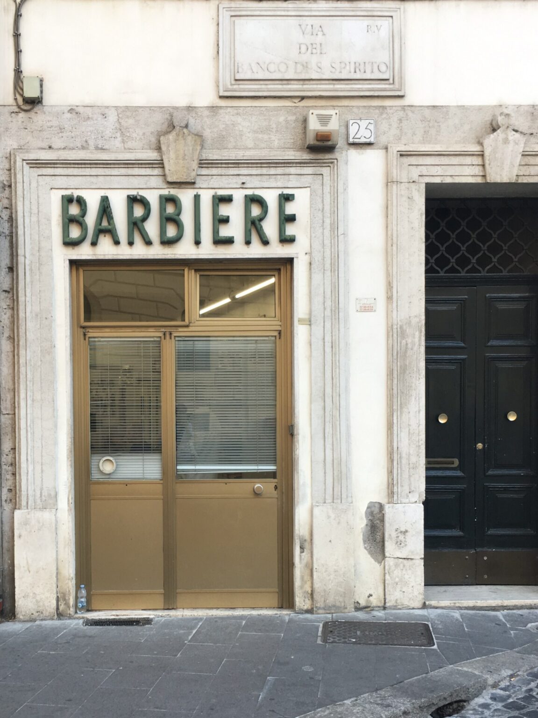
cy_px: 359
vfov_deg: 61.7
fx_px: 601
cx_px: 269
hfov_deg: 48.2
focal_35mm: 29
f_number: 2.2
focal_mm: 4.15
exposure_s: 1/100
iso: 32
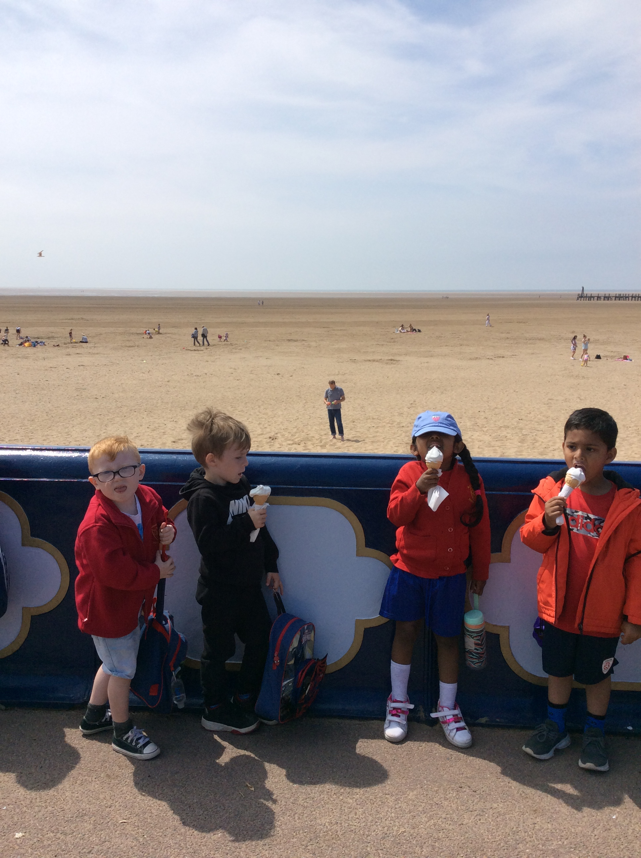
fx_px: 792
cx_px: 320
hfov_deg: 44.1
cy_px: 429
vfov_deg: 56.9
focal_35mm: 32
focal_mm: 3.3
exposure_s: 1/2387
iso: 32
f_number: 2.4
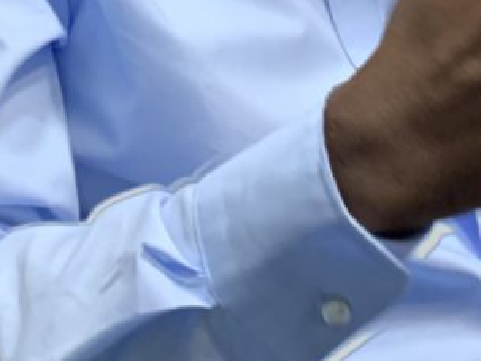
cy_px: -217
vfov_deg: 15.2
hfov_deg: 22.1
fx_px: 1222
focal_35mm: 88
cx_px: 341
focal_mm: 4.25
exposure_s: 1/50
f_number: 1.8
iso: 160
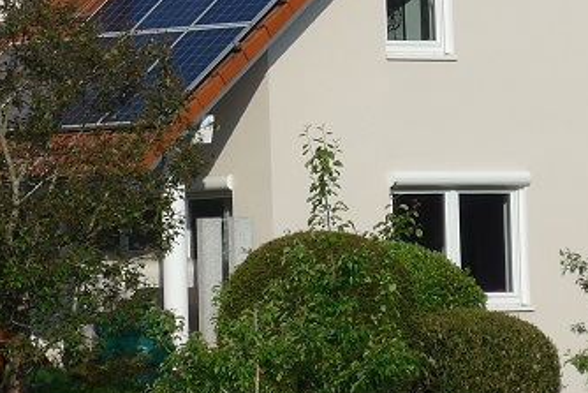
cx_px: 252
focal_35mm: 465
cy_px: 80
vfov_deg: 3.0
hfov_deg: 4.4
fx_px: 7598
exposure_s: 1/640
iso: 80
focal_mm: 32.3
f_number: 5.6
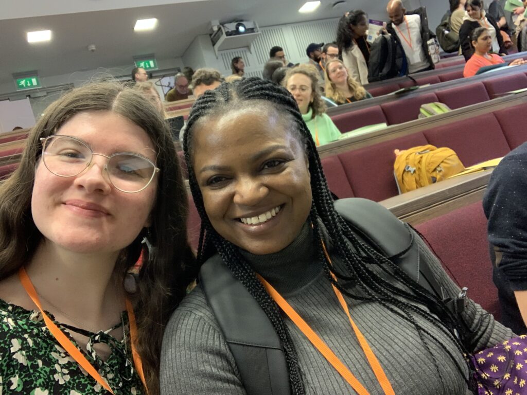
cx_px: 264
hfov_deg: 56.8
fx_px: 487
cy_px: 198
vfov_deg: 44.2
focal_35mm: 32
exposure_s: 1/50
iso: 200
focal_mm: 2.87
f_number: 2.2
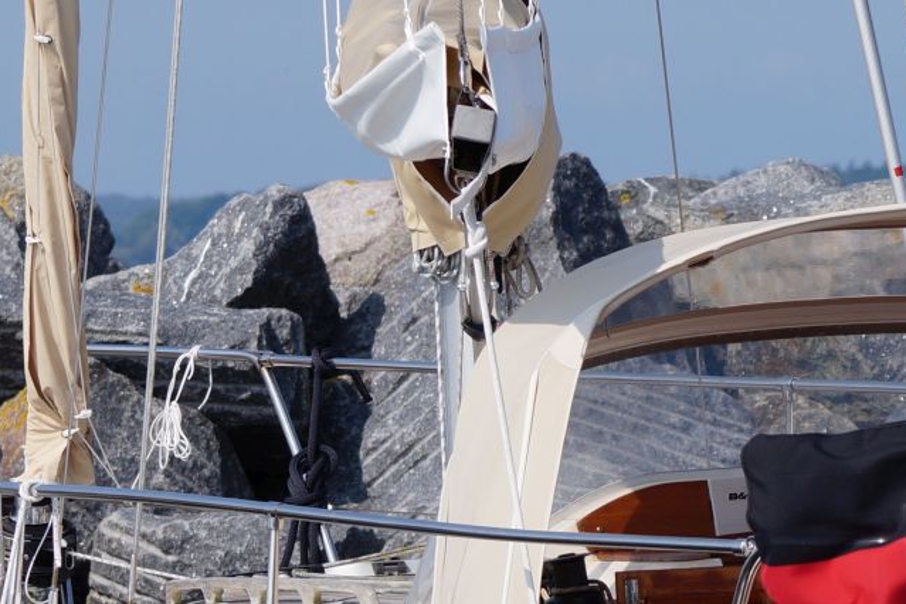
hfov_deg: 3.5
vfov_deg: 2.3
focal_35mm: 586
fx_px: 14747
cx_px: 790
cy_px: 722
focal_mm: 130
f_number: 8
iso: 100
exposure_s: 1/500
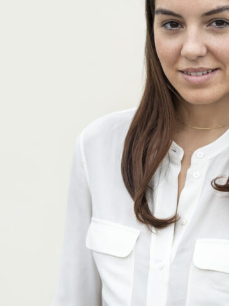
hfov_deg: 8.6
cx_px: 207
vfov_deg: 11.4
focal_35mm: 173
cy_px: 89
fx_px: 1525
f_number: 2
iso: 200
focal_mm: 56
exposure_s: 1/1000
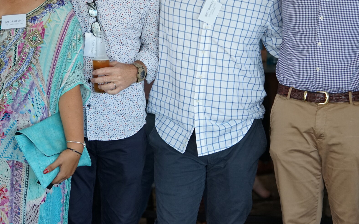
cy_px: 42
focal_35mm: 149
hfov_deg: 14.0
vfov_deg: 8.8
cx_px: 179
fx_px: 1458
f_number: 2.8
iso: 1000
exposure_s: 1/500
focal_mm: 90
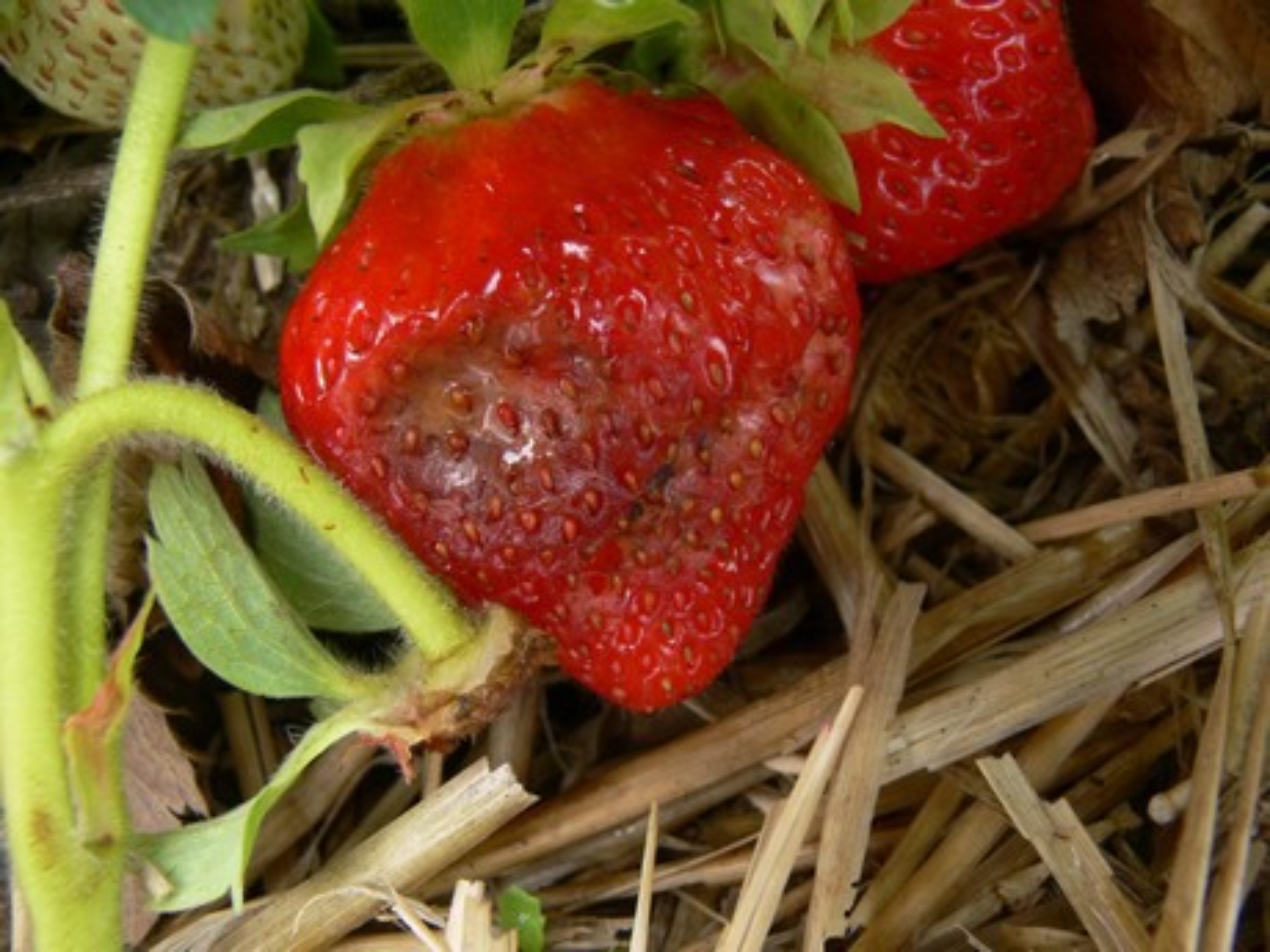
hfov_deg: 52.6
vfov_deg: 40.7
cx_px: 635
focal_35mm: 35
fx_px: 1284
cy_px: 476
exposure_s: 1/80
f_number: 4
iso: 80
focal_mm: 7.5
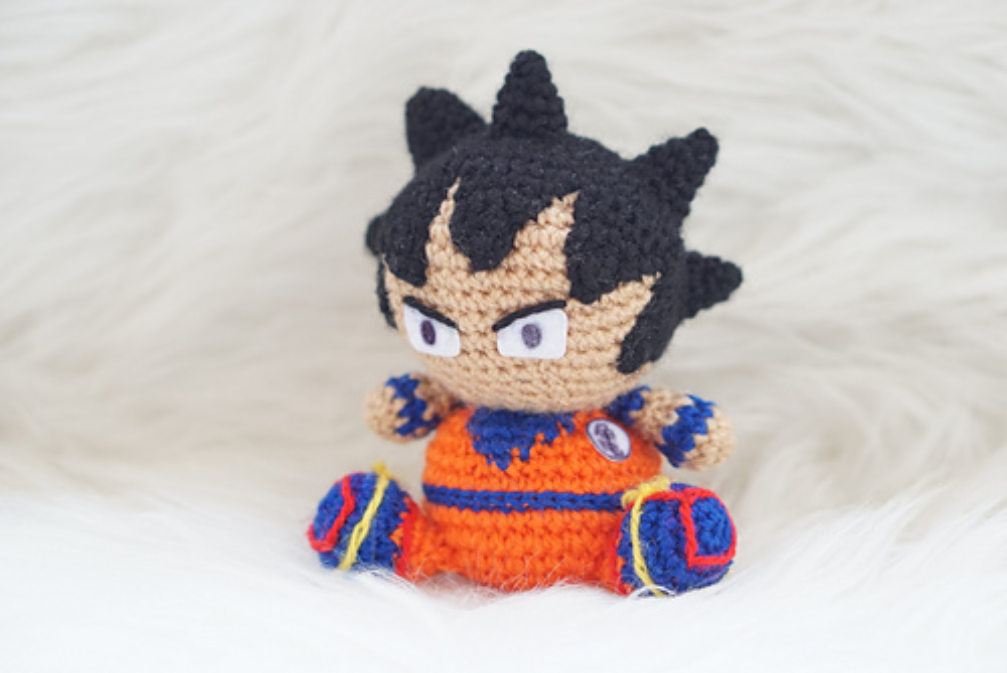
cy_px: 336
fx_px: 2099
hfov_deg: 27.0
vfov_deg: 18.2
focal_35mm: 75
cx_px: 504
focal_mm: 50
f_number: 2.8
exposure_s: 1/25
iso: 800
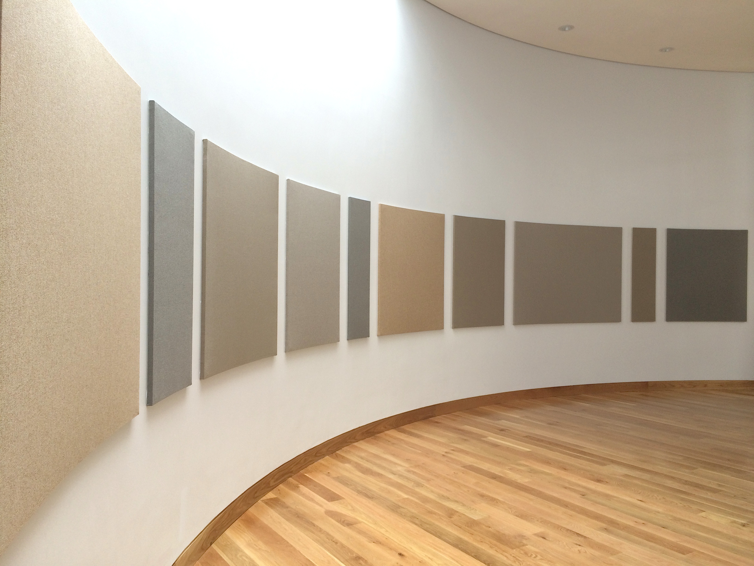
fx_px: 632
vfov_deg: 48.2
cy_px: 283
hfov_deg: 61.7
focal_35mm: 29
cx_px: 377
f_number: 2.2
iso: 32
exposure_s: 1/129
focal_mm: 4.15
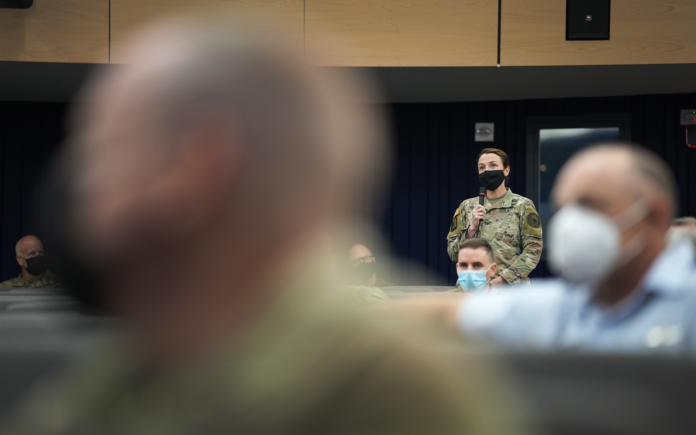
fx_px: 1650
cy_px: 217
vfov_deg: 15.0
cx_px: 348
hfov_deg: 23.8
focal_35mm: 87
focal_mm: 85
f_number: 1.4
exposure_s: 1/640
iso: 1600
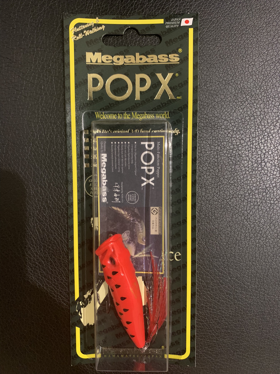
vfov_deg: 67.3
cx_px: 140
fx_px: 280
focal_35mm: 26
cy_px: 187
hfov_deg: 53.1
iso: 500
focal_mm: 4.25
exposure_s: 1/30
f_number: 1.8
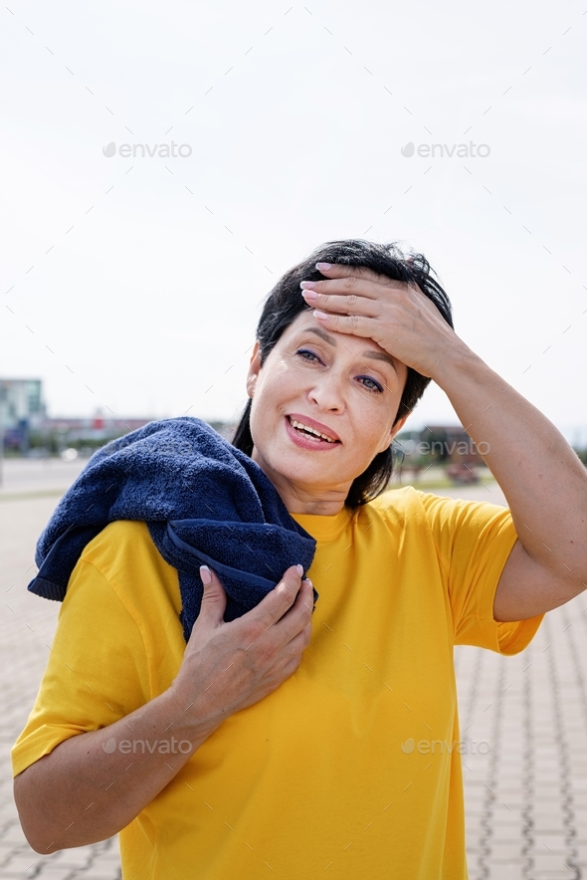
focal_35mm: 50
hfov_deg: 27.0
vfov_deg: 39.6
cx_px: 294
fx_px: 1222
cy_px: 440
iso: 100
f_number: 2.5
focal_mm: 50
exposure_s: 1/800
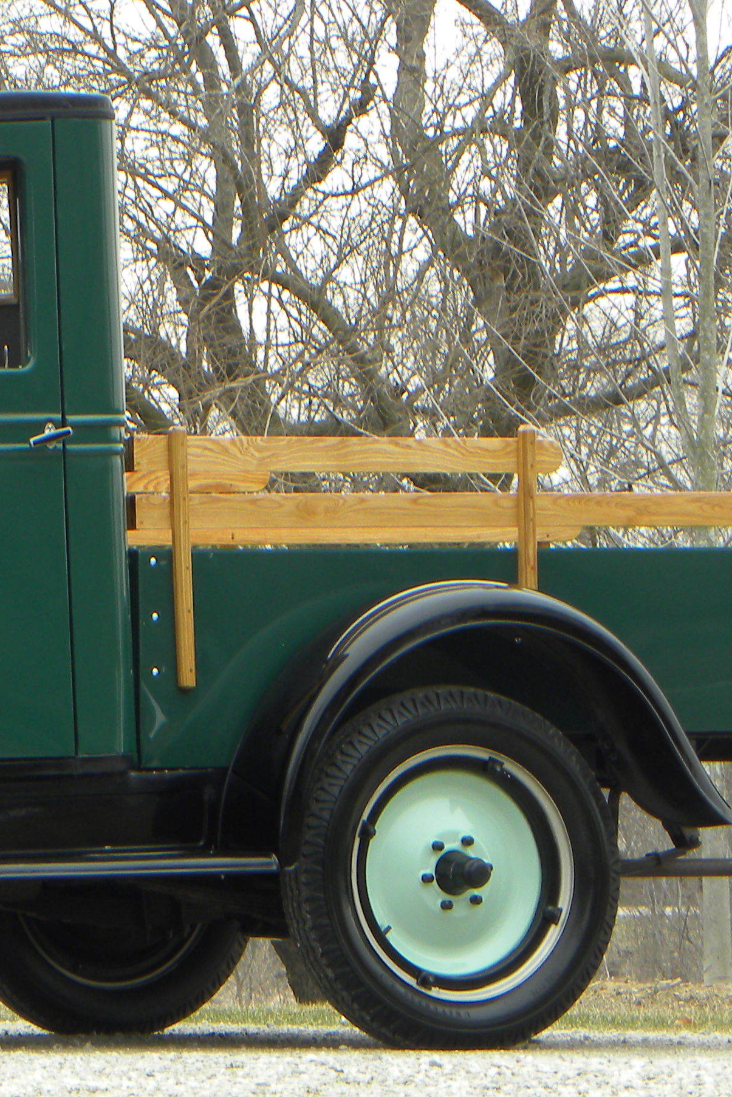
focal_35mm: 297
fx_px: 9056
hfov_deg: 4.6
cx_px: -191
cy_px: 628
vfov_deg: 6.9
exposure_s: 1/75
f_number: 4.5
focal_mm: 23
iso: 65
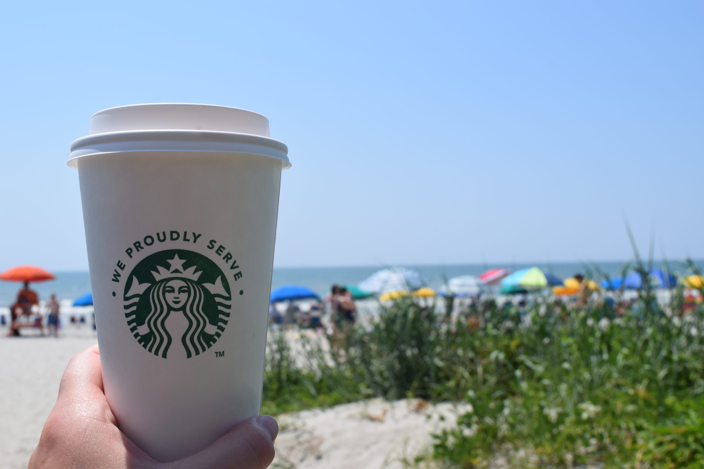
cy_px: 234
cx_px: 352
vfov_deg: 34.2
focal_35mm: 39
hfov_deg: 49.6
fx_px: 763
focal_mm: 26
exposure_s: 1/500
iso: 200
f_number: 11
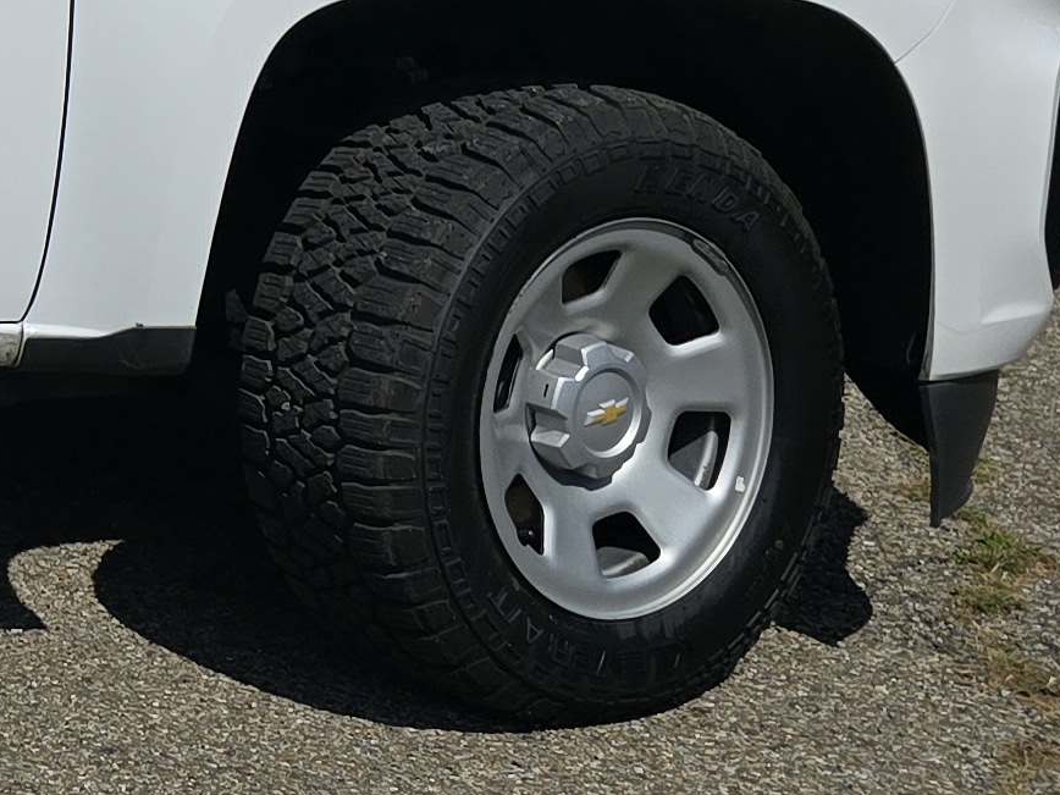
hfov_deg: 14.9
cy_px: -416
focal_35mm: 106
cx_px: -1093
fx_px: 3246
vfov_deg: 13.2
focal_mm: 6.3
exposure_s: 1/2000
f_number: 1.7
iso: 12
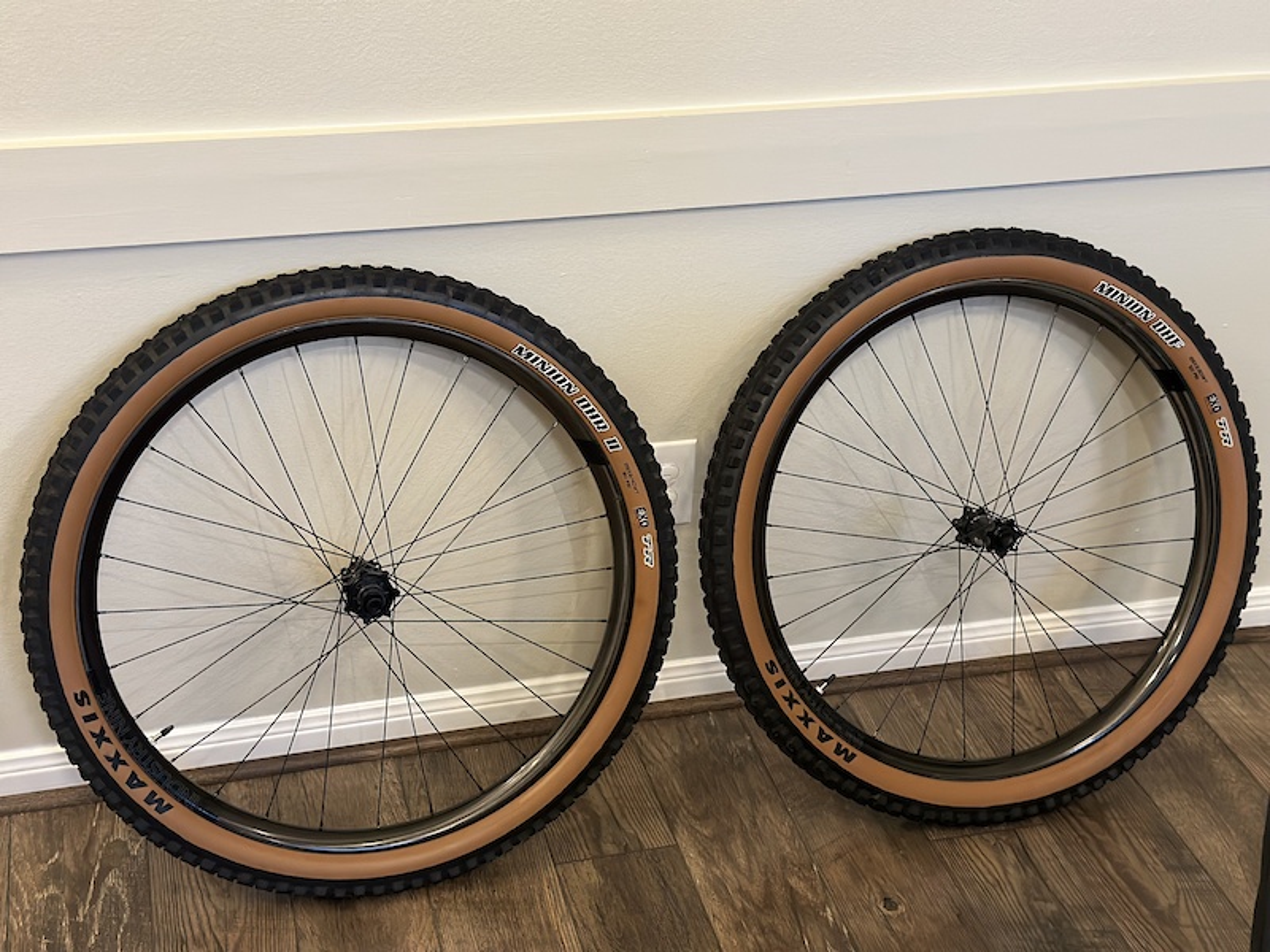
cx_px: 635
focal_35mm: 48
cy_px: 476
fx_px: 1761
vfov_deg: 30.3
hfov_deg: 39.7
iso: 400
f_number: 1.78
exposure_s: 1/40
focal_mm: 6.86
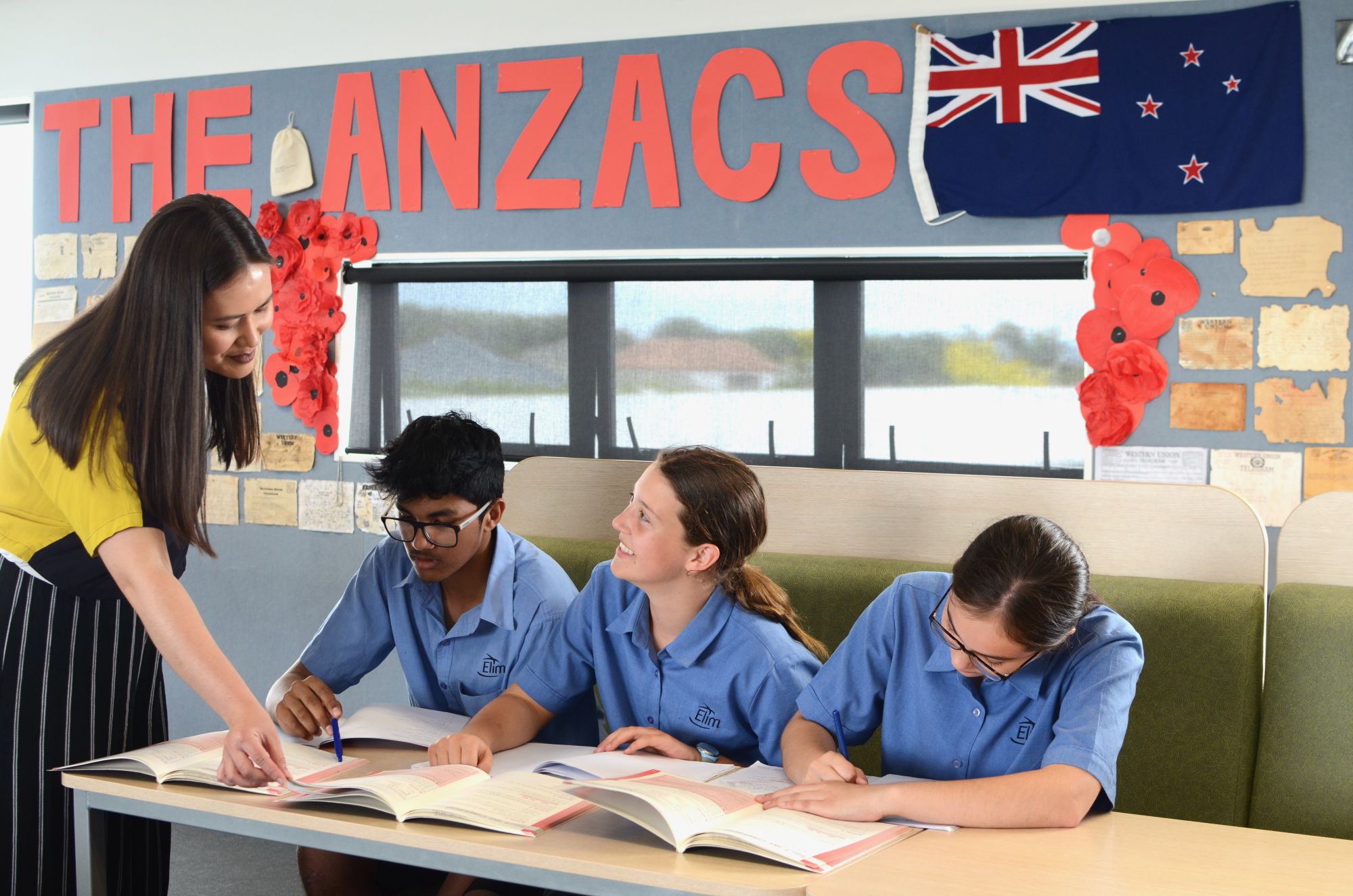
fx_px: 1969
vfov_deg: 25.6
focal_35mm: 52
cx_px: 676
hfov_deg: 37.9
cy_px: 448
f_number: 4.5
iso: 400
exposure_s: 1/80
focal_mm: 35
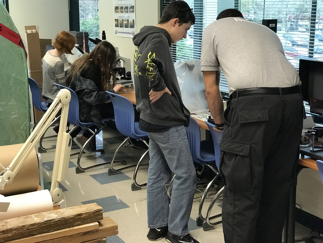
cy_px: 122
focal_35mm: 57
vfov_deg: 25.7
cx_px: 162
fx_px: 532
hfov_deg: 33.8
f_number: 2.8
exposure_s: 1/60
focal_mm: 6.6
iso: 200
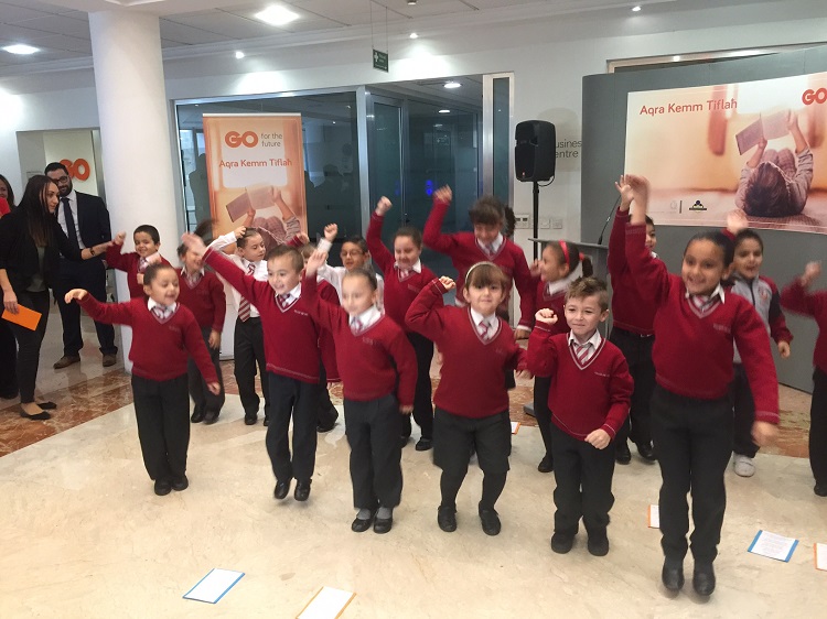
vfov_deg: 48.2
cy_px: 310
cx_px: 414
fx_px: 693
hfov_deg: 61.7
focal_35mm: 29
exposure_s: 1/17
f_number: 2.2
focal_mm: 4.15
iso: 125
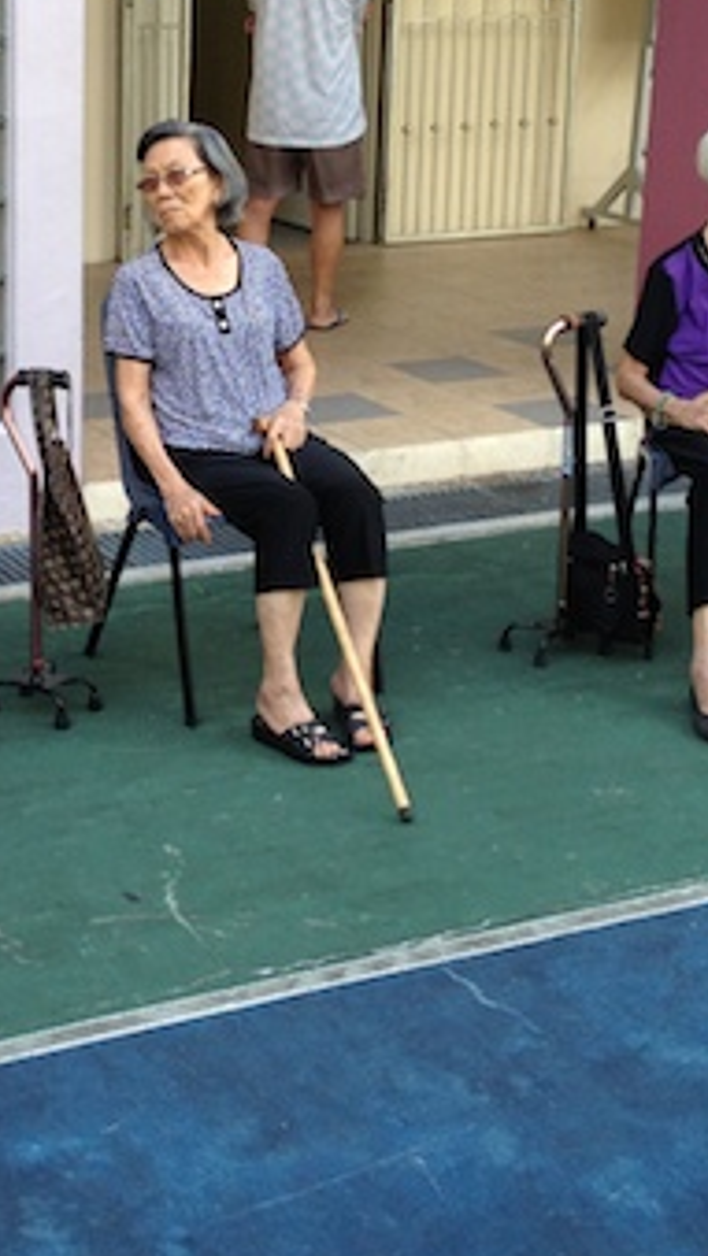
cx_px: 107
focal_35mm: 72
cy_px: 419
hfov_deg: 16.6
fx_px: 2400
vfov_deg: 29.1
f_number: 2.4
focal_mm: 4.28
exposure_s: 1/194
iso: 50
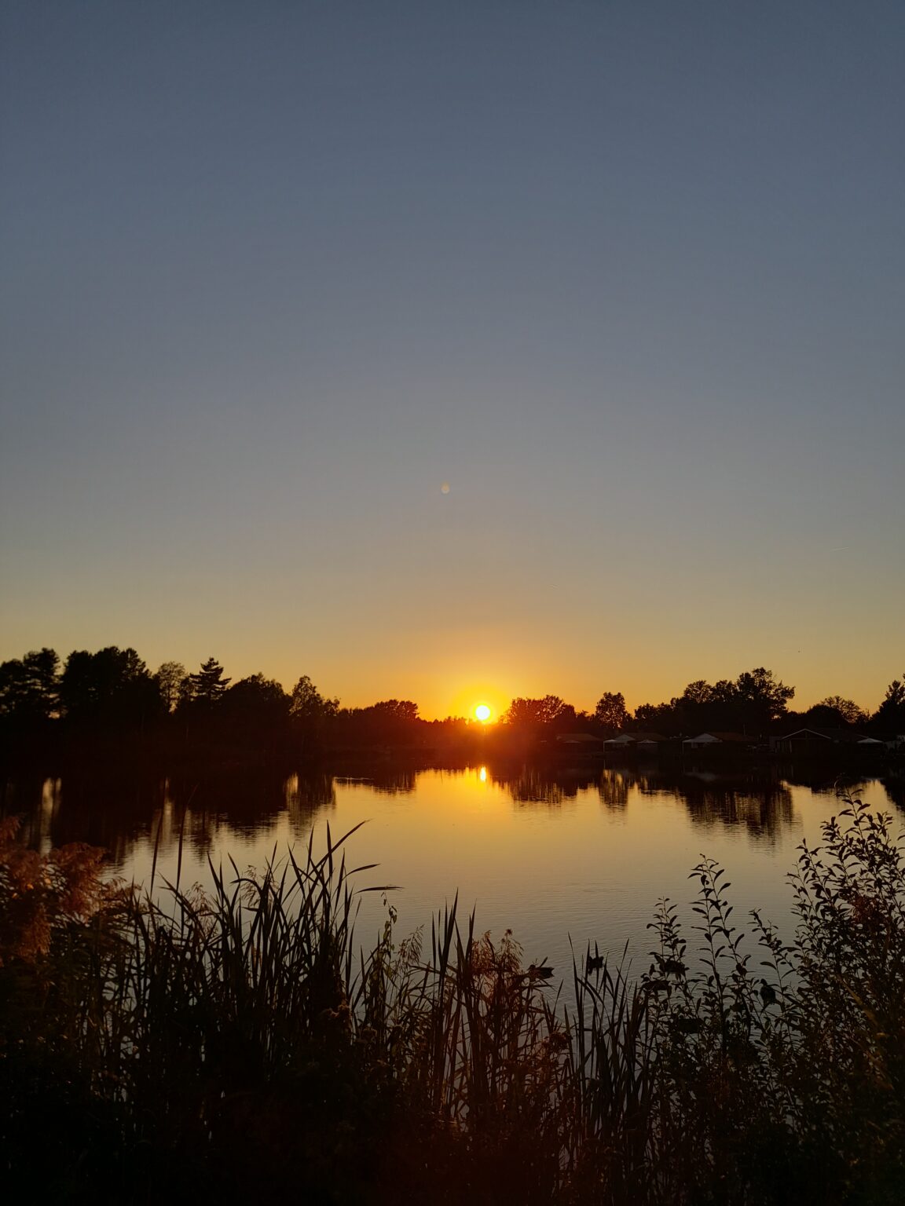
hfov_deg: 54.9
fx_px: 871
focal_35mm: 25
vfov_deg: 69.4
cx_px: 452
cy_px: 603
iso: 20
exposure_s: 1/955
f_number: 2
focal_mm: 4.6
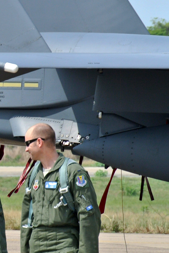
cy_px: 84
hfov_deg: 2.0
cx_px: -52
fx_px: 4850
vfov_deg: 3.0
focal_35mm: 689
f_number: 5.3
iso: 110
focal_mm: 97.2
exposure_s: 1/500
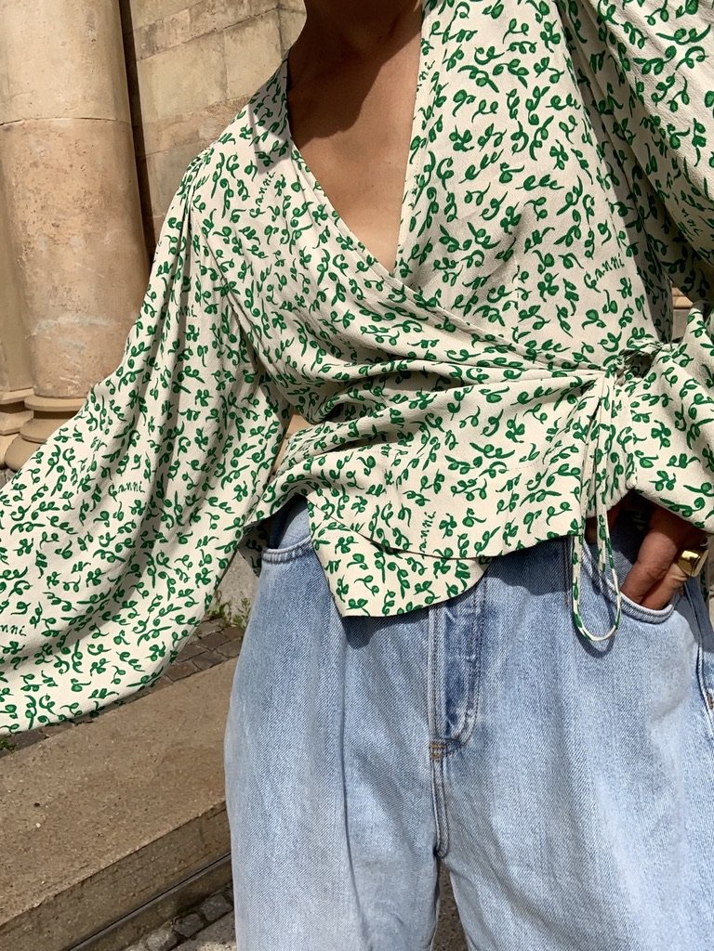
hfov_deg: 44.2
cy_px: 476
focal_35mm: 32
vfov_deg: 56.8
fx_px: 880
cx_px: 357
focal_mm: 2.87
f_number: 2.2
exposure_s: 1/2123
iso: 20
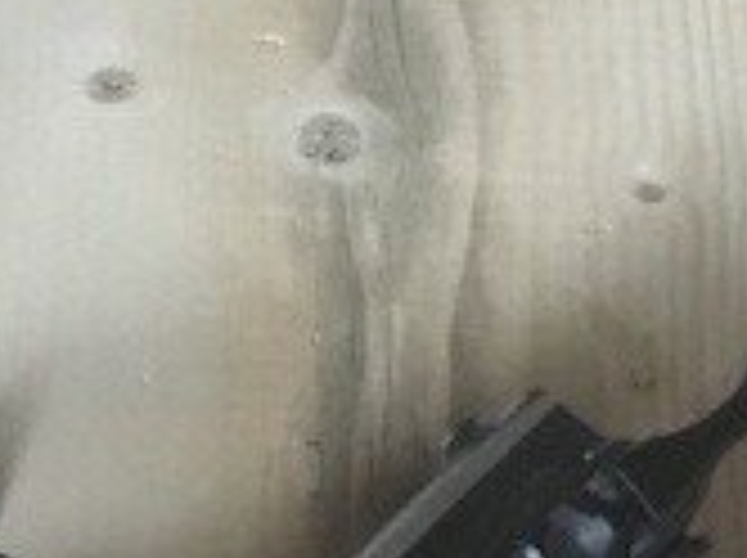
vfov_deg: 9.5
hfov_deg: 14.1
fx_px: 3017
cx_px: 288
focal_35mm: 140
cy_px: 1305
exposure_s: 1/15
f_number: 2.2
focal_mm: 4.15
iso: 250
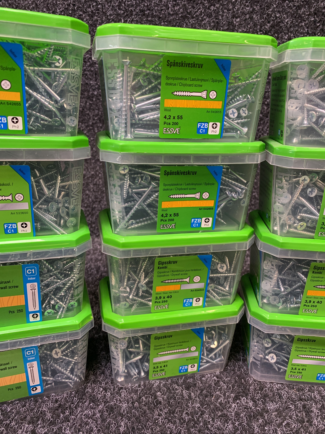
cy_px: 217
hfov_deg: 53.1
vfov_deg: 67.3
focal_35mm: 26
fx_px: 325
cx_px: 162
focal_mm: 4.25
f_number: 1.8
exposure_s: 1/60
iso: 125
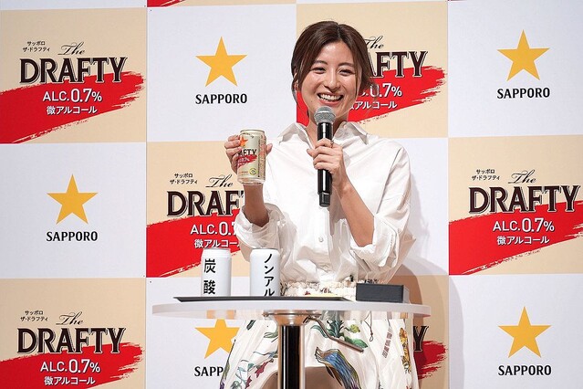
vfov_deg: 6.9
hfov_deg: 10.3
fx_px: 3239
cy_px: 194
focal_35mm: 200
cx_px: 292
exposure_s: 1/250
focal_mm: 200
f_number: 5.6
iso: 800
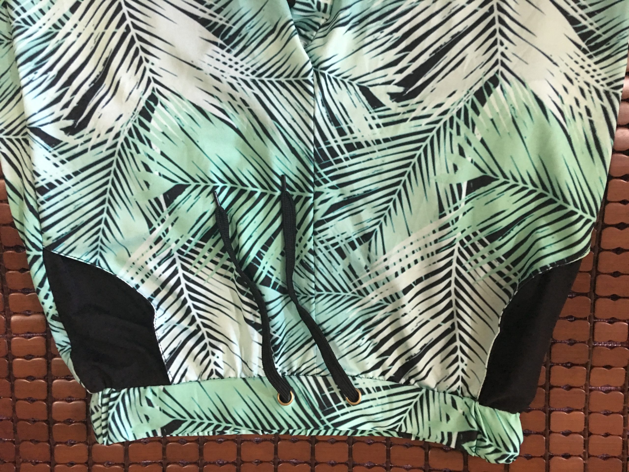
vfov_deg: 48.2
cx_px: 314
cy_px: 236
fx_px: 527
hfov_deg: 61.7
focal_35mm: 29
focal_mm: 4.15
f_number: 2.2
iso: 100
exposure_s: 1/10
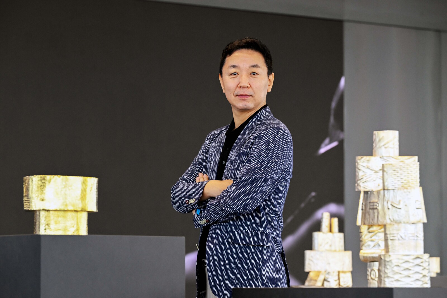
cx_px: 224
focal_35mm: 155
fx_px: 1925
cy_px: 149
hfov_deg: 13.2
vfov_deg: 8.9
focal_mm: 155
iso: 1600
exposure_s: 1/200
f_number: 6.3
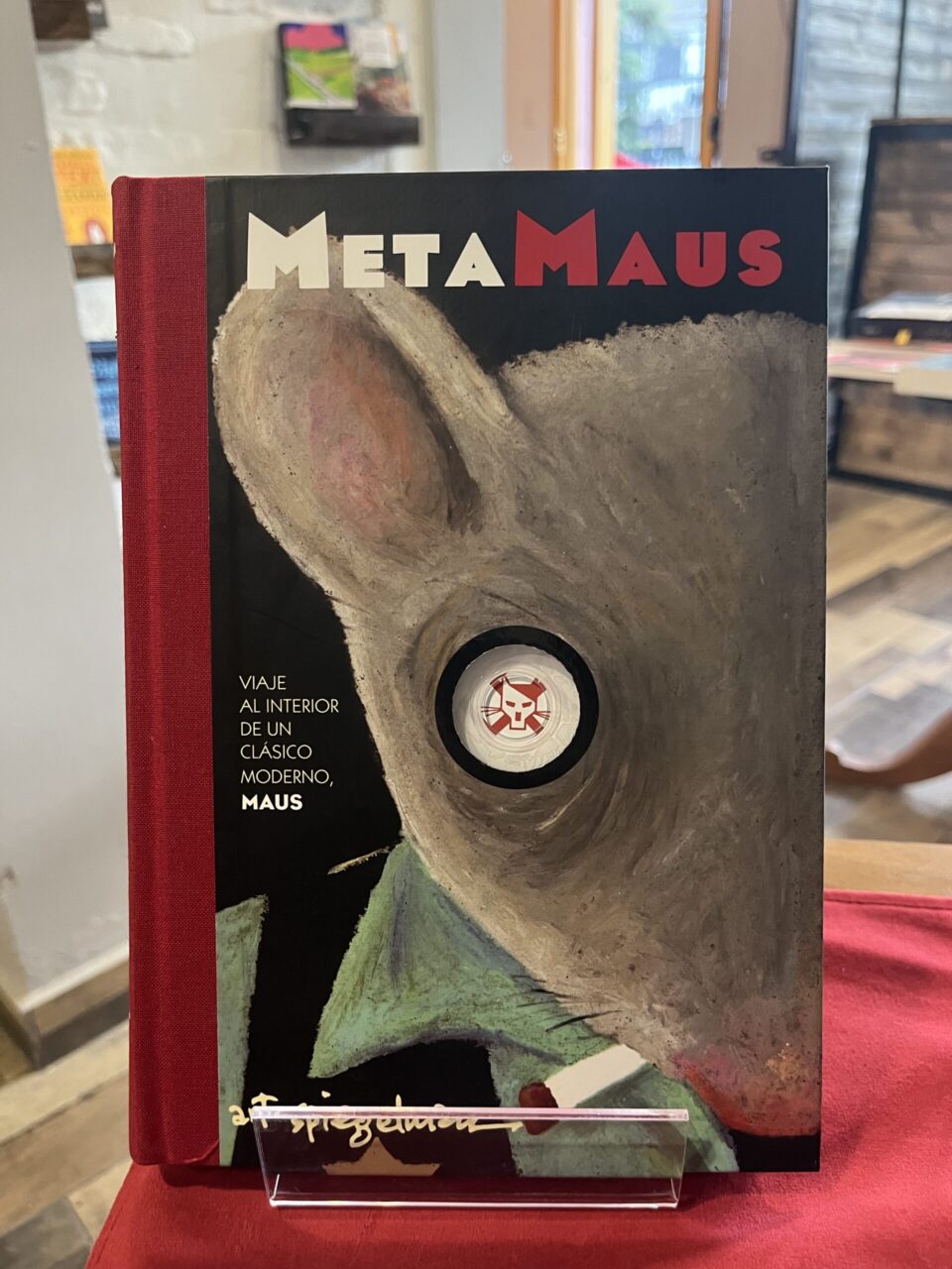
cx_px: 476
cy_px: 634
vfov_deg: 67.3
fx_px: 953
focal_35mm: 26
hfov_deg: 53.1
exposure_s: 1/33
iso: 400
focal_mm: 5.1
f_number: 1.6
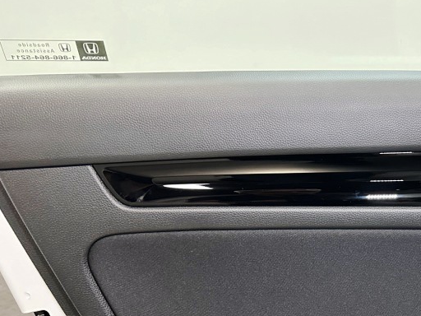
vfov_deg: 29.0
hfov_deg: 35.8
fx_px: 584
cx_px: 420
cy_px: 286
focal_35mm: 48
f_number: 1.78
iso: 640
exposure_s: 1/40
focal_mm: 6.86
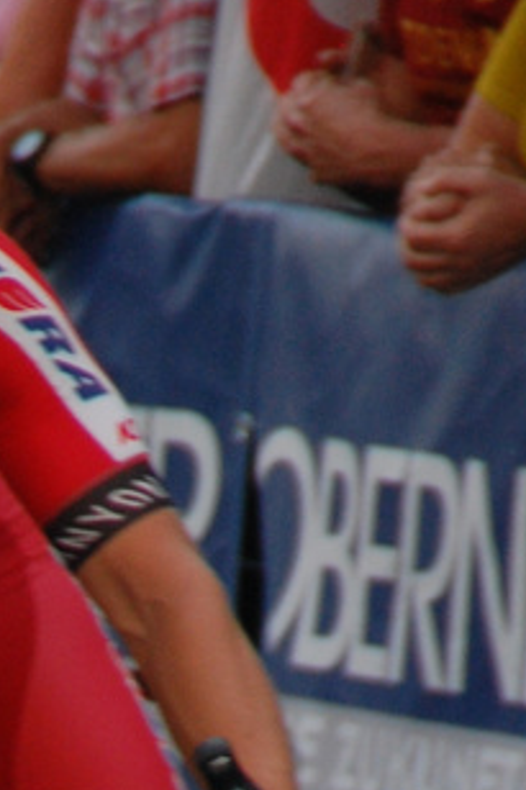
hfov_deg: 1.3
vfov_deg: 2.0
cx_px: -362
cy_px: 1367
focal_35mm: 1052
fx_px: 23080
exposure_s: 1/500
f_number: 6.3
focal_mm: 200
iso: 800
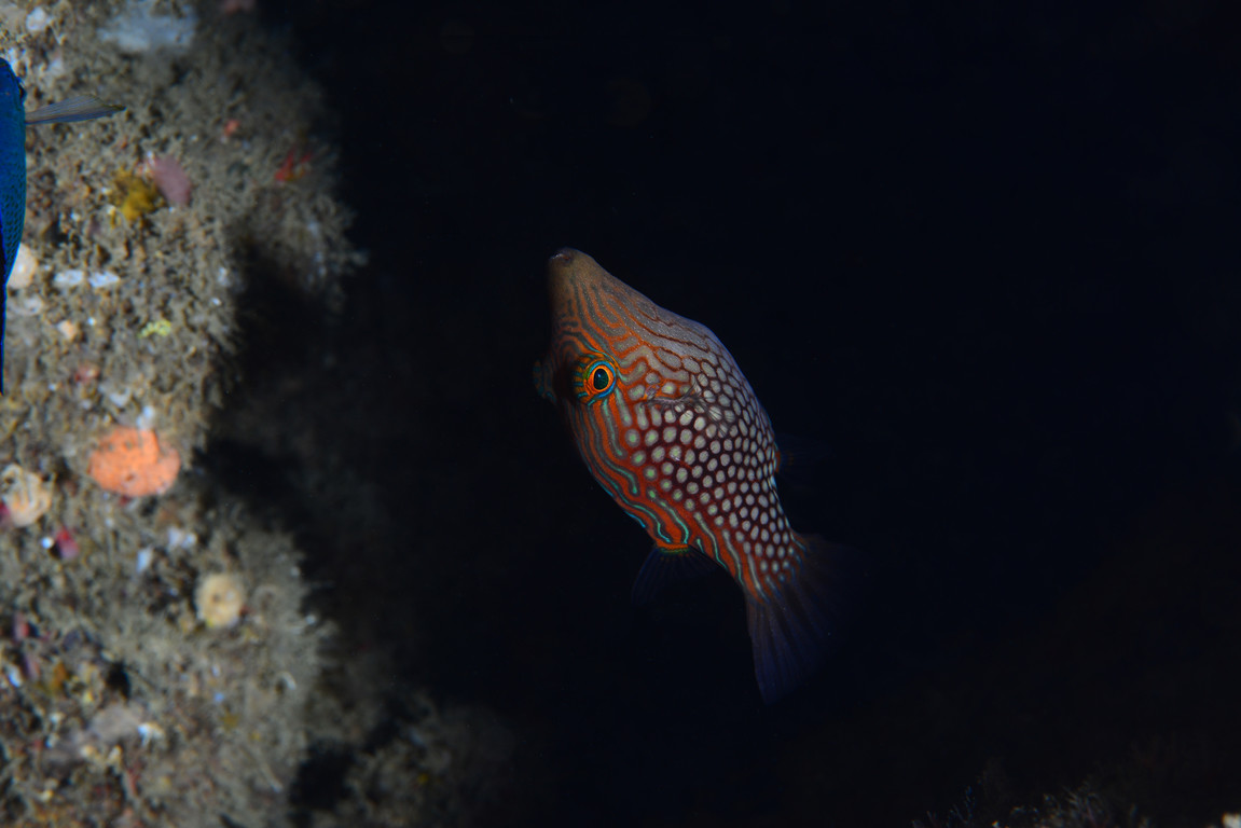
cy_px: 414
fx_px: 3620
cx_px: 620
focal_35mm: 105
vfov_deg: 13.0
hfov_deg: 19.5
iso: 200
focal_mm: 105
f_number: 18
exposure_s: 1/160
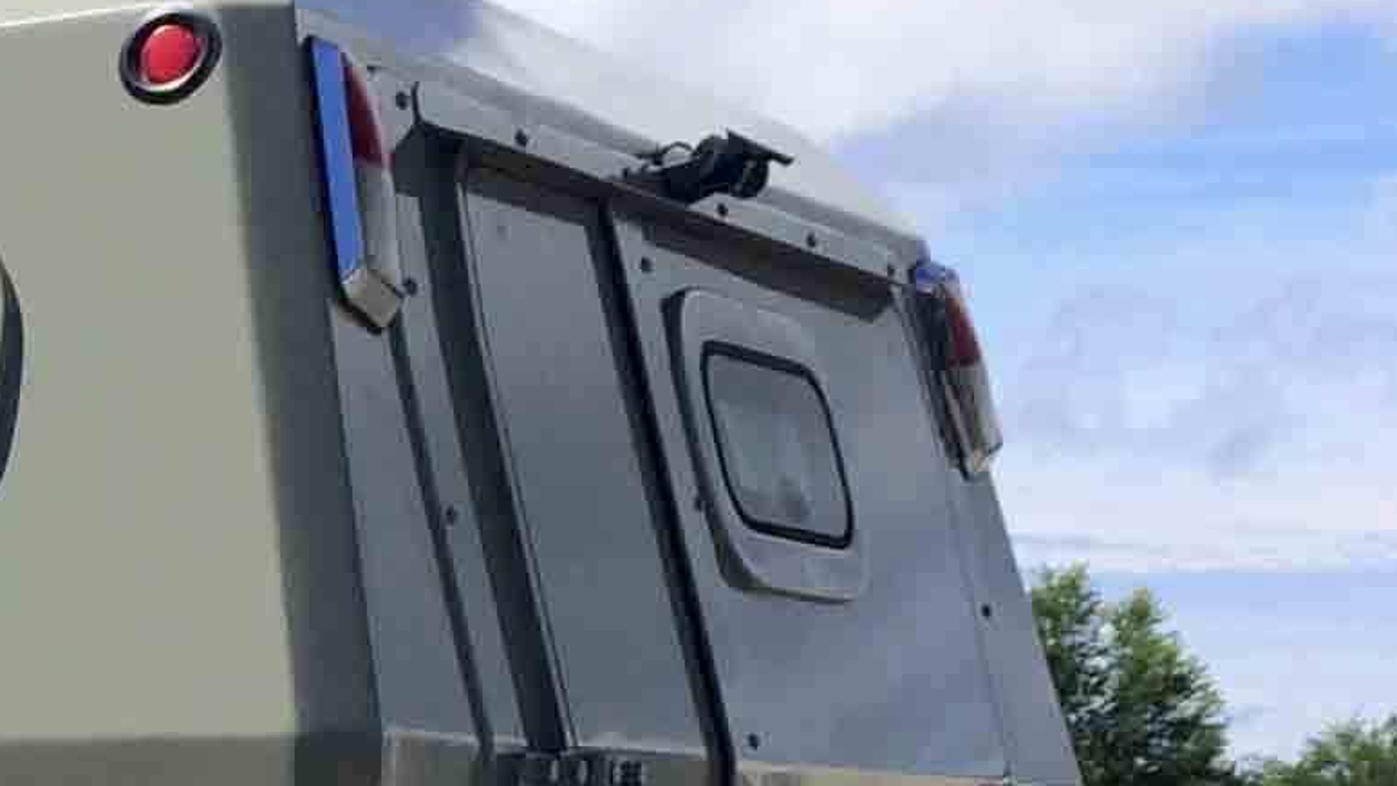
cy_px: 1440
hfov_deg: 14.1
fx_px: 5112
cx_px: -963
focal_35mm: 138
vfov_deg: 8.4
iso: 32
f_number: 2.2
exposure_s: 1/1866
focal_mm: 4.12
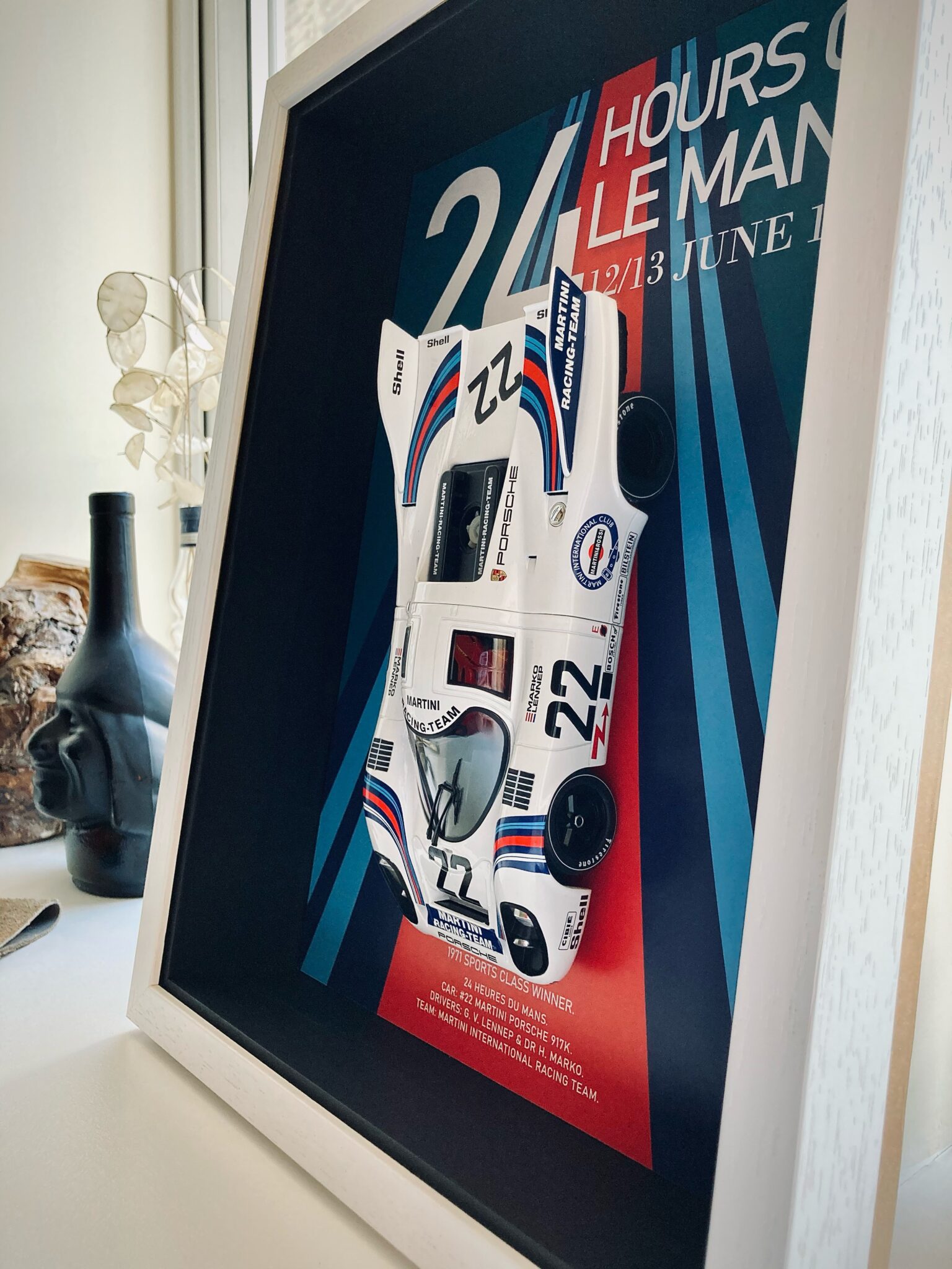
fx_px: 1027
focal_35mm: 28
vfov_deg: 63.4
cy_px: 634
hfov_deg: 49.7
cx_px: 476
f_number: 1.8
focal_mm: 3.99
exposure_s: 1/60
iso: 100
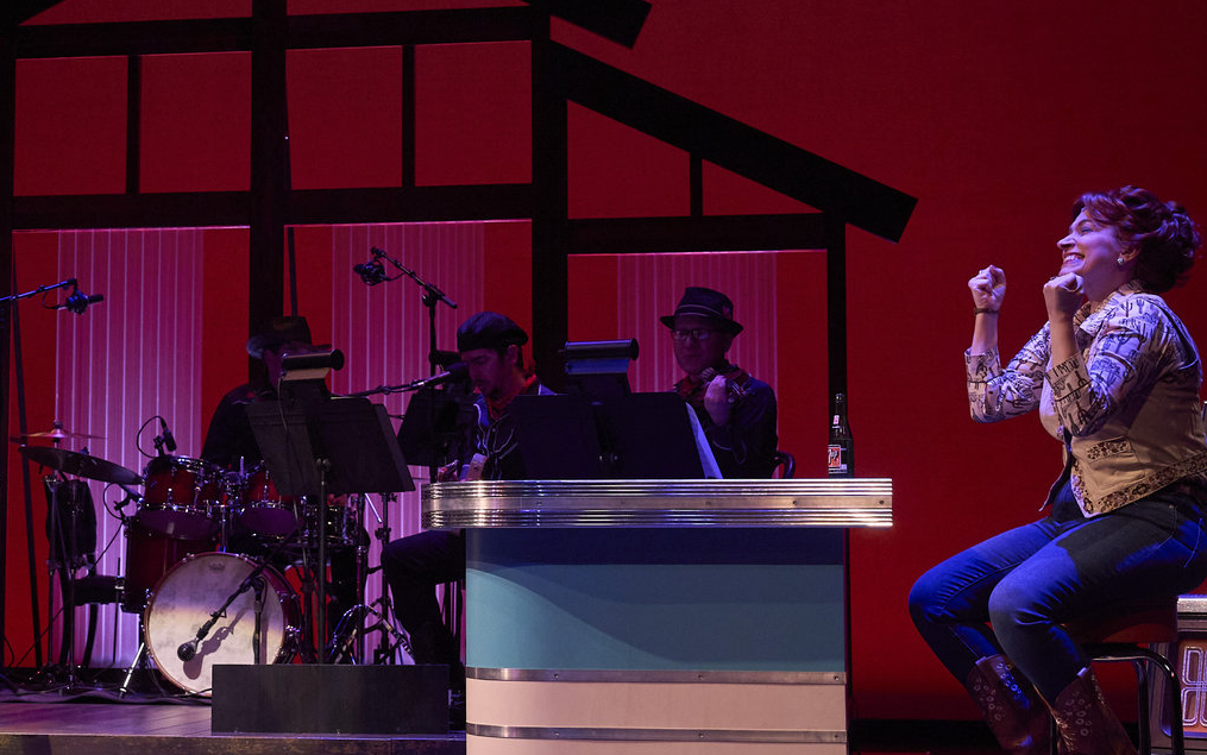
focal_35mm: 79
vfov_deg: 16.5
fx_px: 2599
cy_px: 300
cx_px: 353
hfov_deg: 25.9
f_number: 5
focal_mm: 45
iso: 3200
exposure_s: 1/500
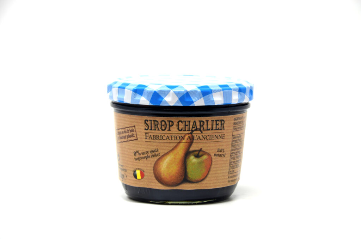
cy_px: 120
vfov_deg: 7.6
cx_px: 180
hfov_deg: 11.4
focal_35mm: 180
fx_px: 1801
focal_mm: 120
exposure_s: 1/40
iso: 100
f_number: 8
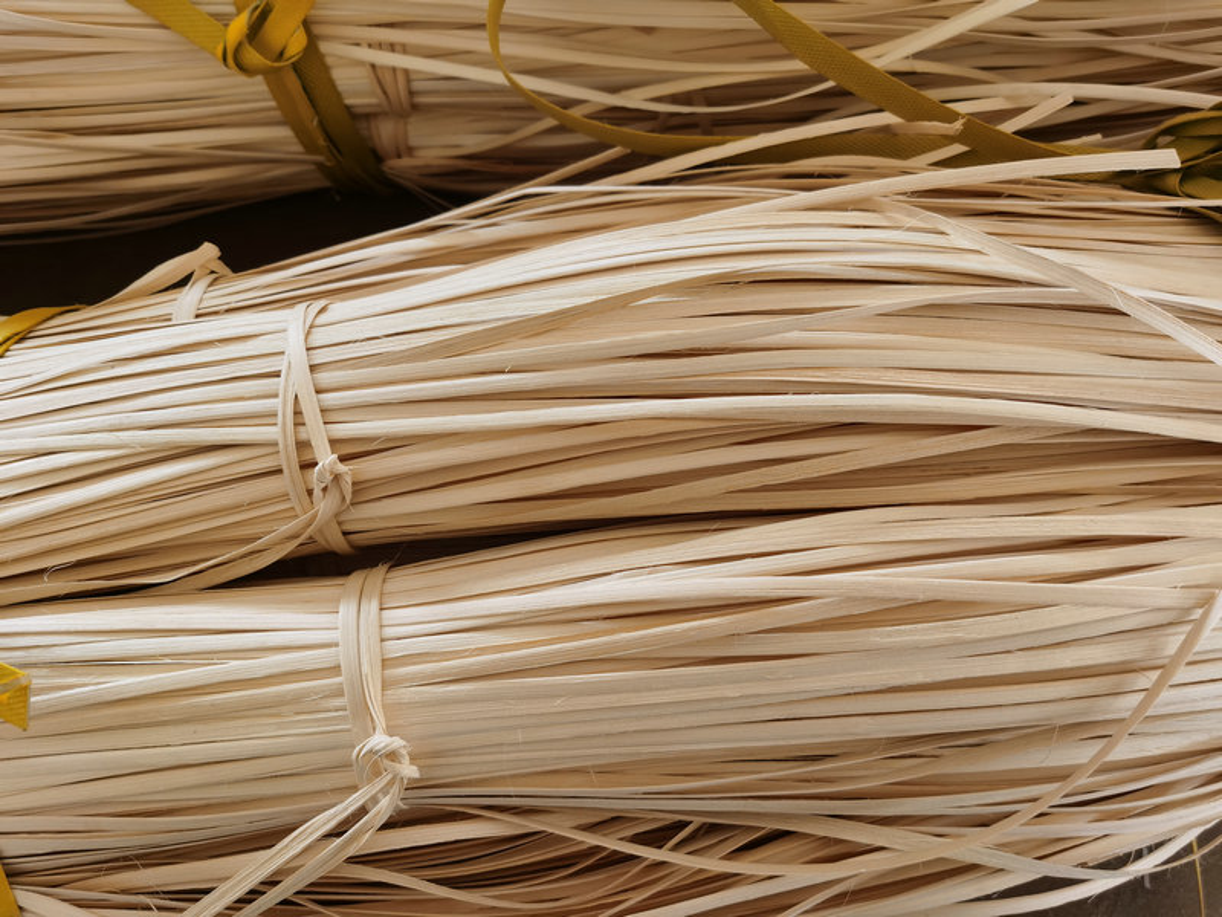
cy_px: 458
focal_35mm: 27
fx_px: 953
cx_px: 611
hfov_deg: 65.3
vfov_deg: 51.4
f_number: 1.6
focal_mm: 5.56
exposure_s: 1/50
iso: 125
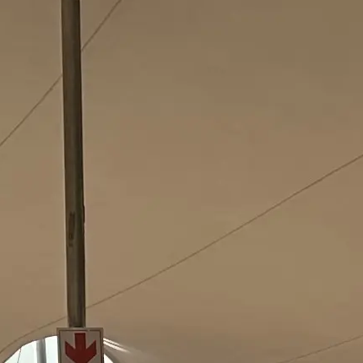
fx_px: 2361
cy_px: 637
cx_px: 525
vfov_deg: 8.5
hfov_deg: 8.6
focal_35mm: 199
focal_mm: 6.86
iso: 80
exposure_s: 1/2110
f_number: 1.78
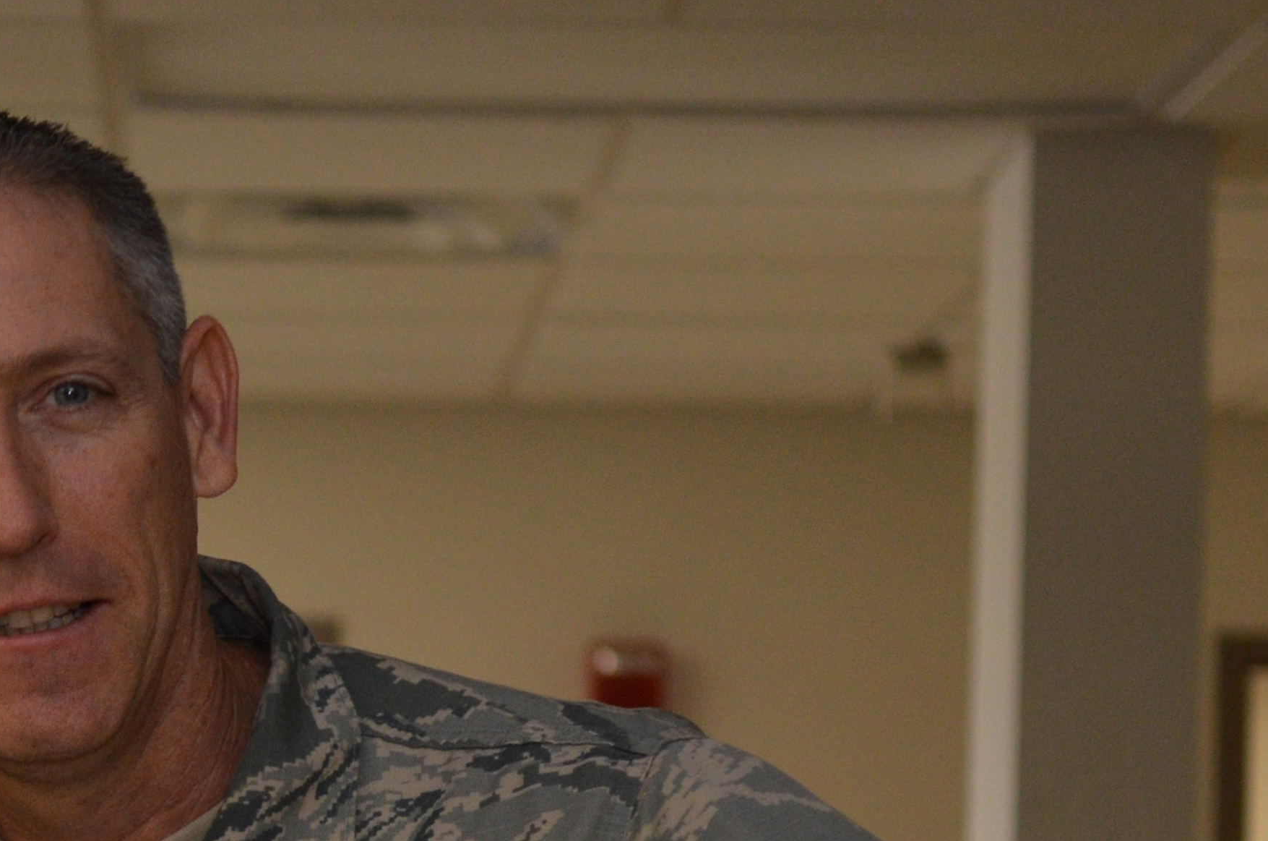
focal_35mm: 147
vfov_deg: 9.1
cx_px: -183
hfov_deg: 13.6
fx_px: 5182
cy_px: 1161
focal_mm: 35
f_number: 3.2
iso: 720
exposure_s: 1/250
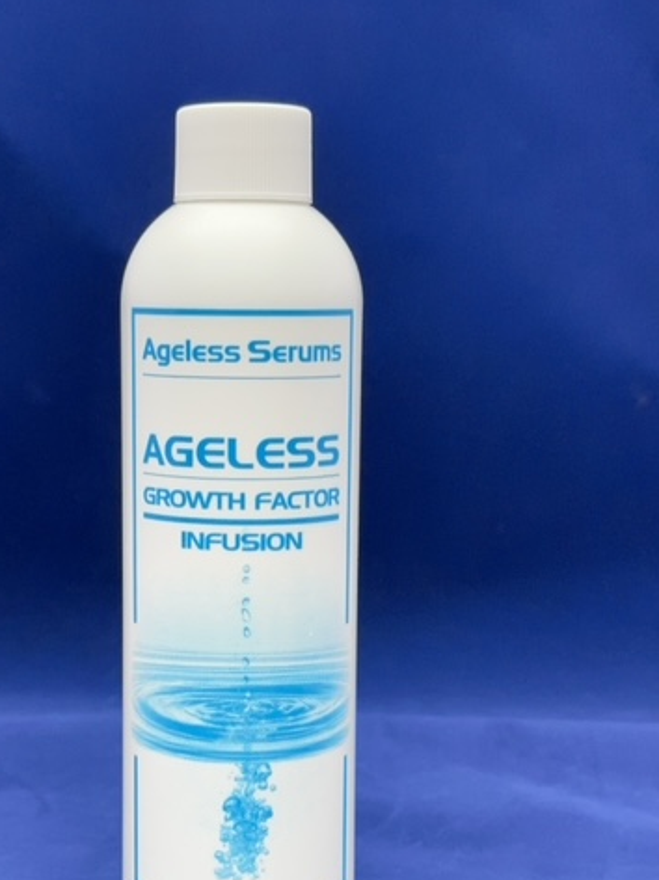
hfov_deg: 22.5
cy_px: 504
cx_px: 244
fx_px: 1652
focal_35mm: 65
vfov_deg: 29.8
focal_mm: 6.86
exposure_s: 1/850
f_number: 1.78
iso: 160
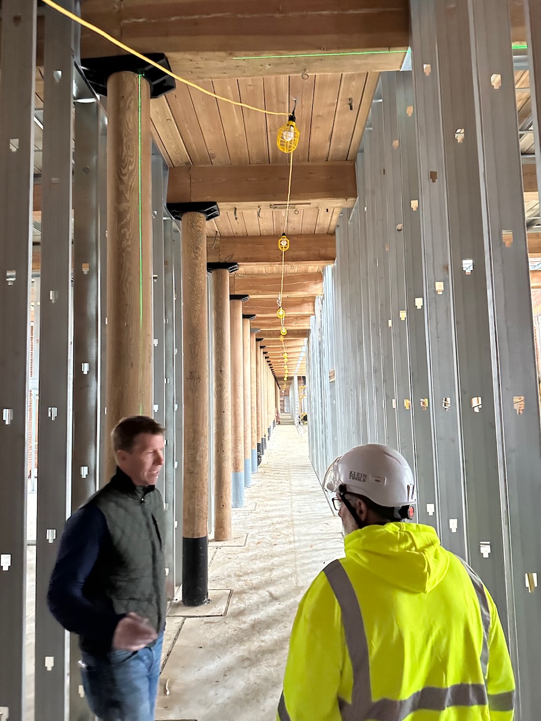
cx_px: 270
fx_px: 500
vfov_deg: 71.6
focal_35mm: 24
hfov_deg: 56.8
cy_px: 360
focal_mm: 6.86
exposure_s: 1/52
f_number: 1.78
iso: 1000
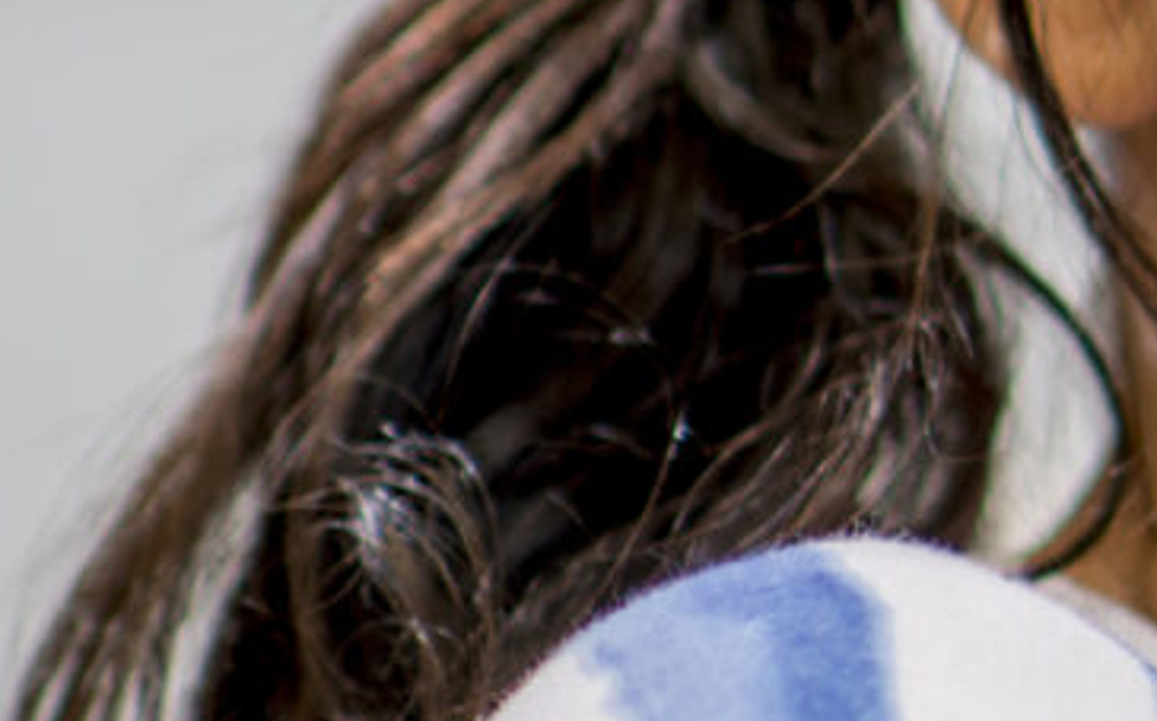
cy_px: -230
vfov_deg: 2.1
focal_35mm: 610
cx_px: 3897
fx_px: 19223
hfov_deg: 3.3
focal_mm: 85
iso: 100
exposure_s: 1/160
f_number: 2
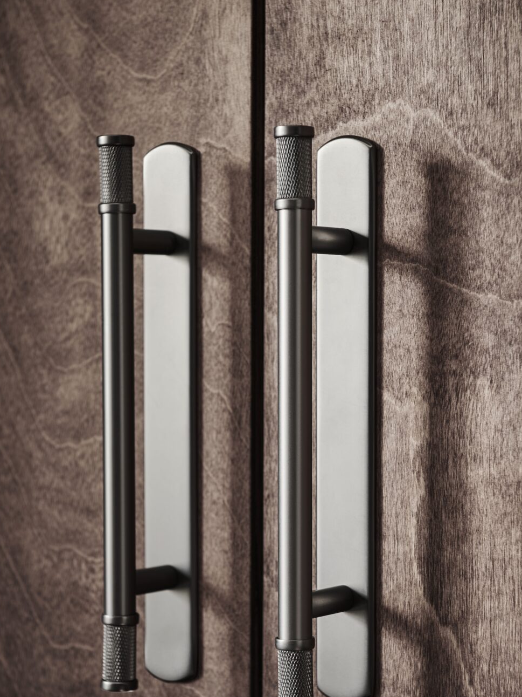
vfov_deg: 19.6
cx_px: 242
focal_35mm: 100
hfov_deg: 14.8
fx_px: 2011
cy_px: 428
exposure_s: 1
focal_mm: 70
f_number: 5.6
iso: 100
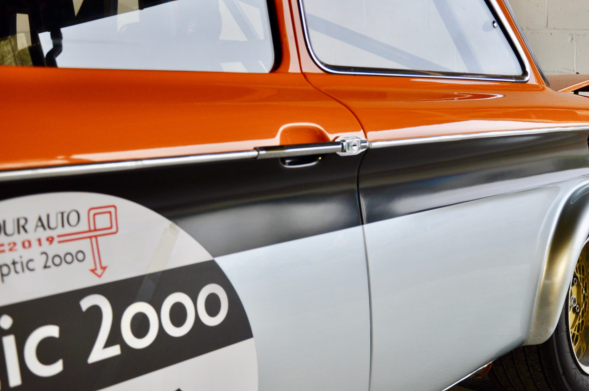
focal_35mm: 44
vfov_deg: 30.4
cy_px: 211
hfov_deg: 44.3
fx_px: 719
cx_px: 358
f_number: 5
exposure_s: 1/100
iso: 400
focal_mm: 24
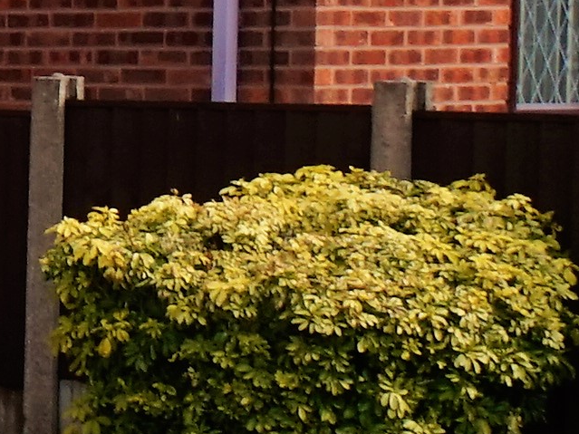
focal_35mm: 197
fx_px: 3294
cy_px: 178
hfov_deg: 7.7
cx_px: -1555
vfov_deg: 7.5
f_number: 13
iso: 100
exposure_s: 1/80
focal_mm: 16
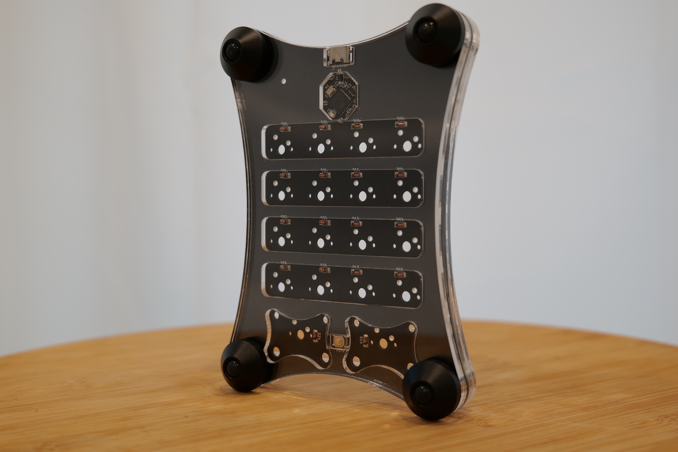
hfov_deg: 47.4
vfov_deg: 32.6
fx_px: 772
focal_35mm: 41
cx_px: 339
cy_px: 226
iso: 200
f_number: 4.8
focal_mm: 41
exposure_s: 1/6
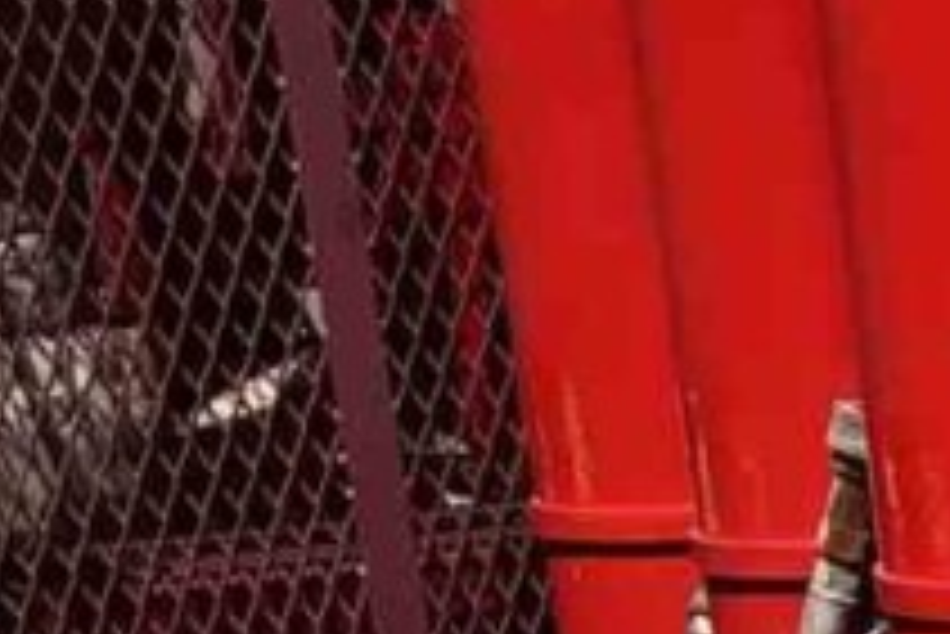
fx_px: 3723
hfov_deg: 12.2
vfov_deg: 9.1
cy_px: 1335
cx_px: 2125
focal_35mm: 141
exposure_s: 1/1600
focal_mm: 3.99
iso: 20
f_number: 1.8
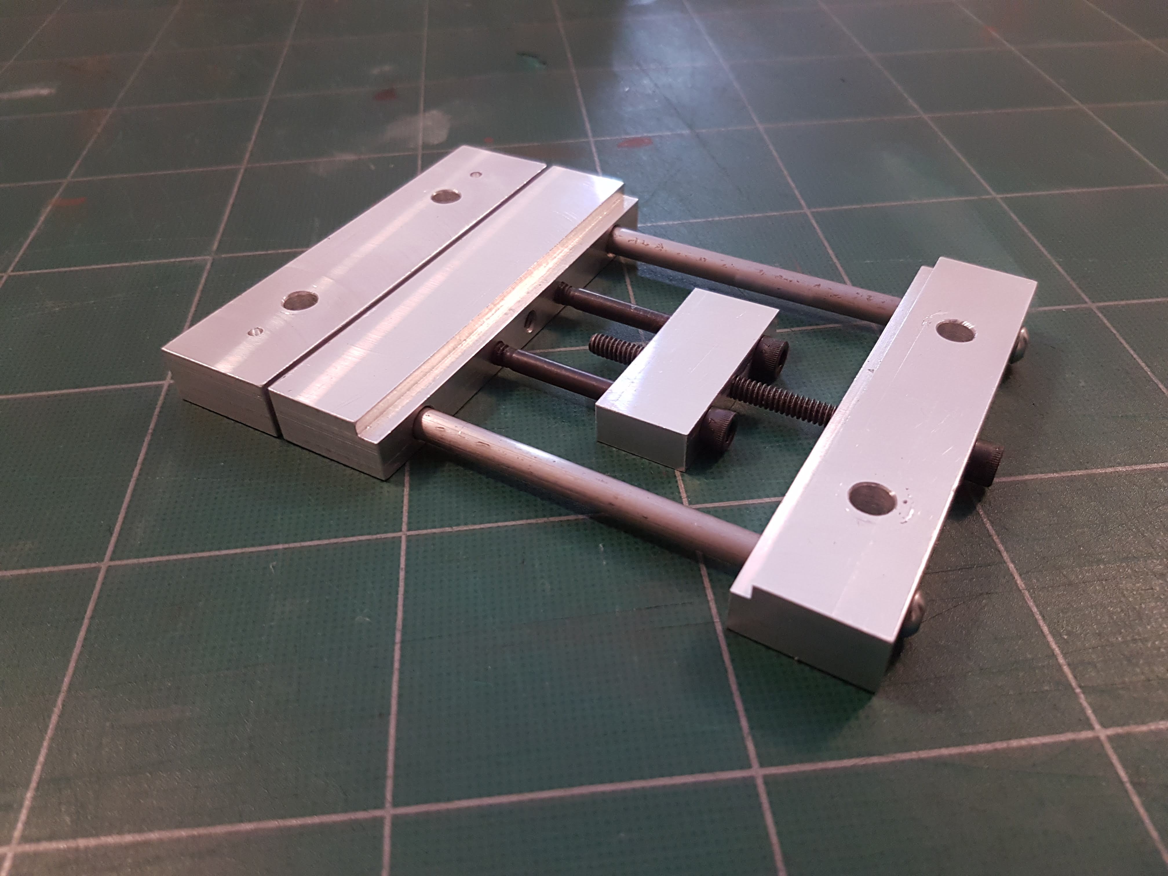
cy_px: 438
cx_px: 584
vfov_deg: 53.1
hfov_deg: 67.3
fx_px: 877
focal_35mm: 26
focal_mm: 4.2
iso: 200
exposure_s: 1/24
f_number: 1.7
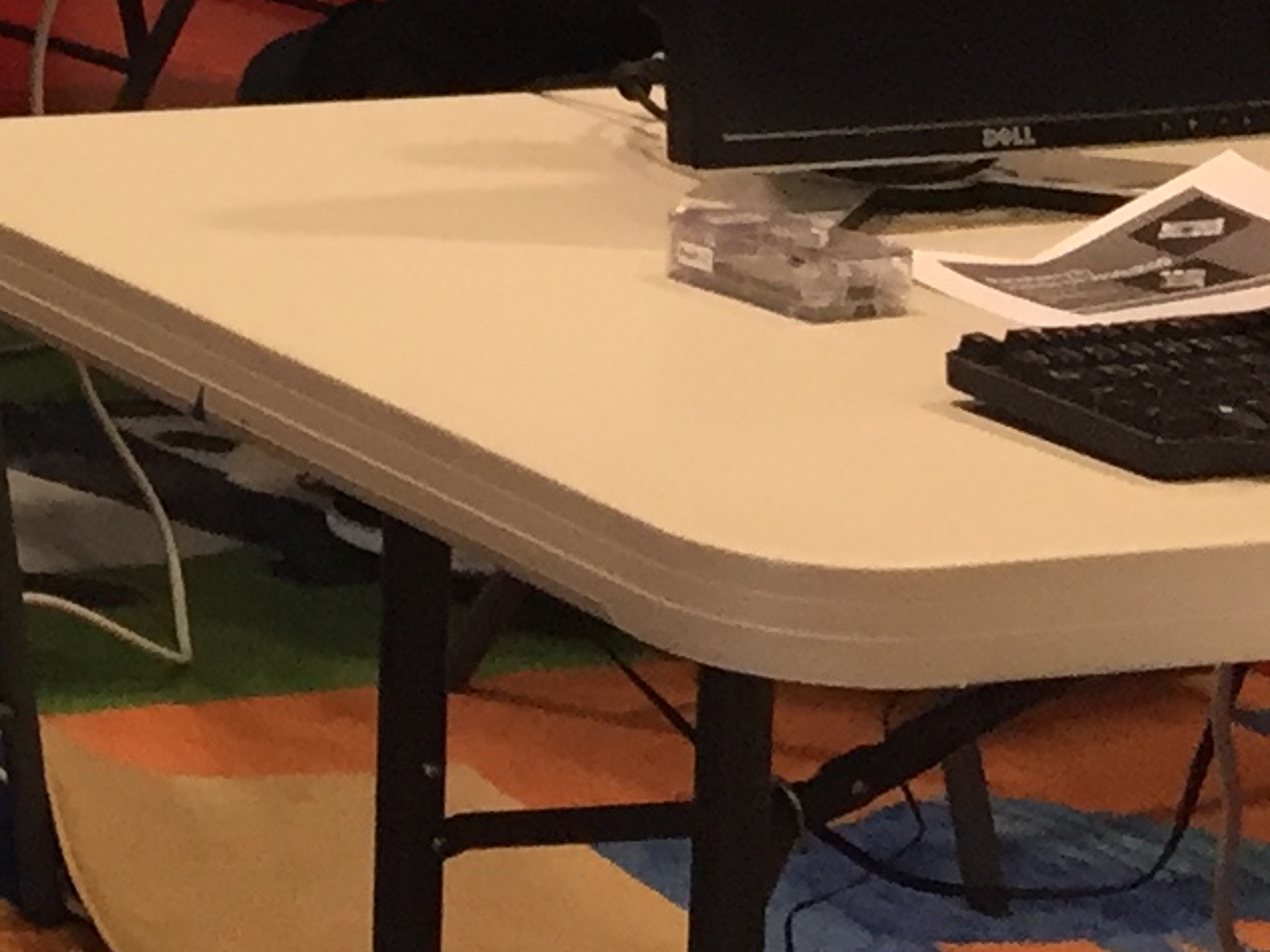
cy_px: -811
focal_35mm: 150
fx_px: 5502
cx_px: -1976
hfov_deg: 10.8
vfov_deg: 9.4
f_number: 2.2
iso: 32
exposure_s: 1/30
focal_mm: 4.15
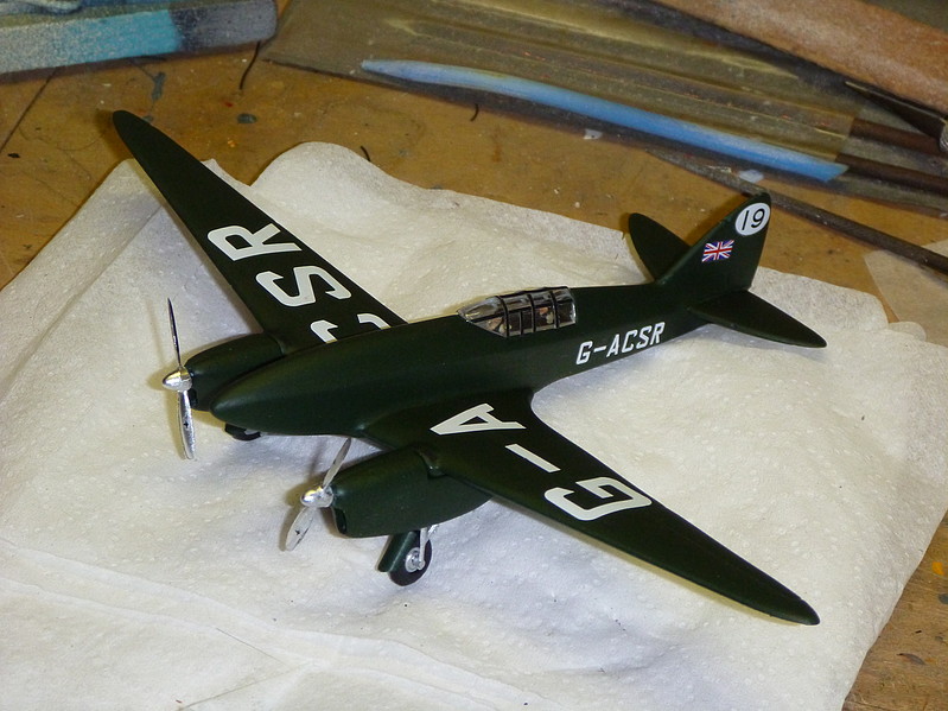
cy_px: 356
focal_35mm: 108
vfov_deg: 13.7
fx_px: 2957
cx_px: 474
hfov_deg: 18.2
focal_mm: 19.2
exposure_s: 1/60
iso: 400
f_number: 5.7
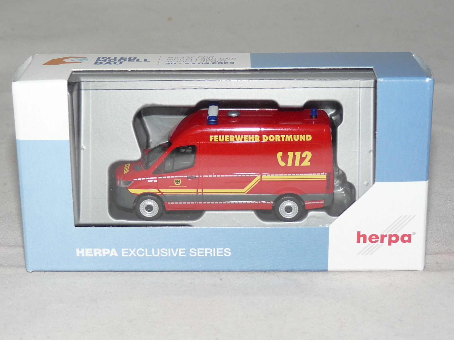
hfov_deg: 23.6
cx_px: 227
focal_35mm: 83
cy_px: 170
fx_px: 1089
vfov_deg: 17.8
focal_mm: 8.2
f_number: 3.2
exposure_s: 1/30
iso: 100
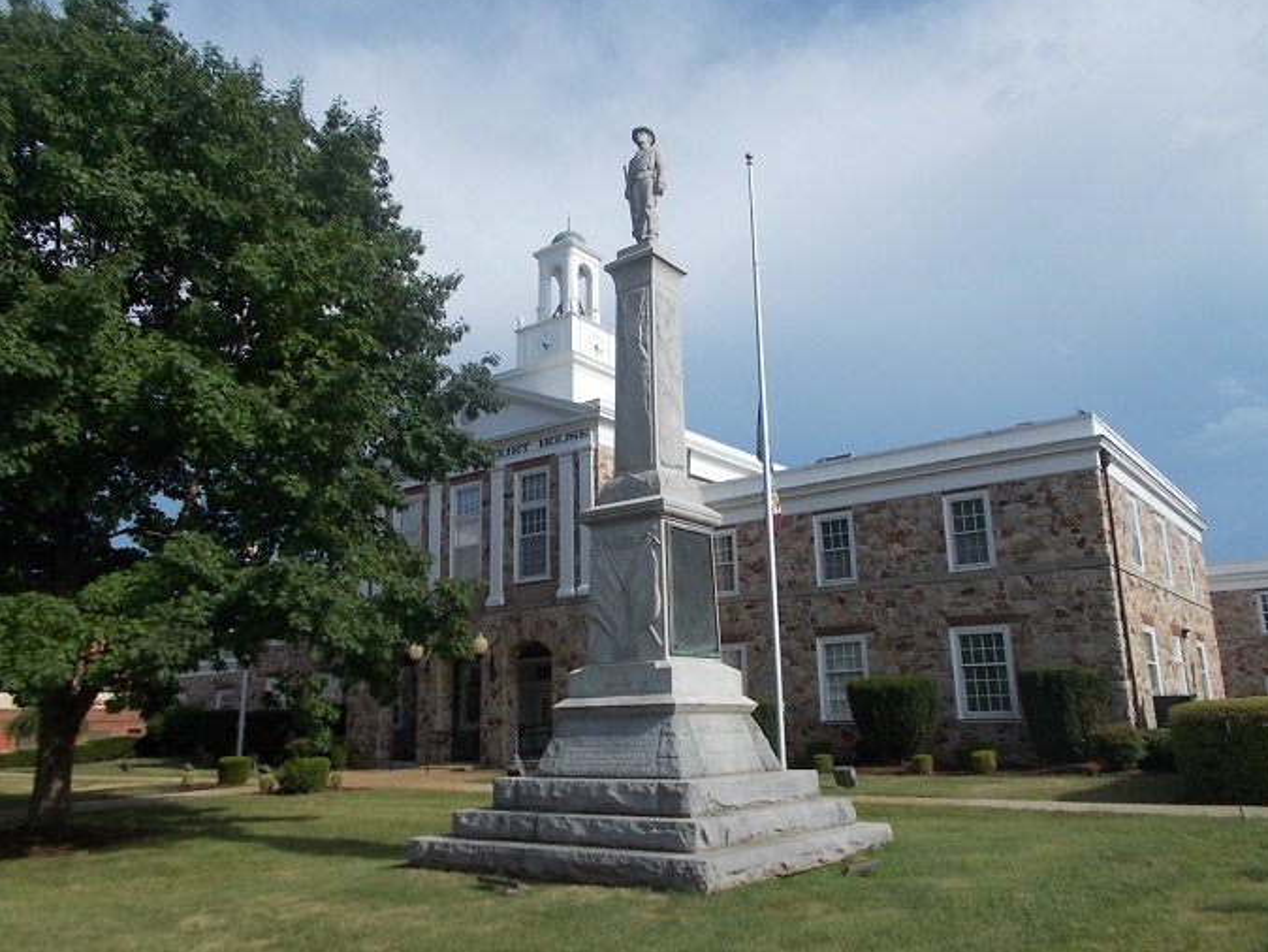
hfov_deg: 65.3
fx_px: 989
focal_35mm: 27
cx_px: 626
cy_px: 468
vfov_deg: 51.4
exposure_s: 1/200
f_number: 8
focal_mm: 4.6
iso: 80
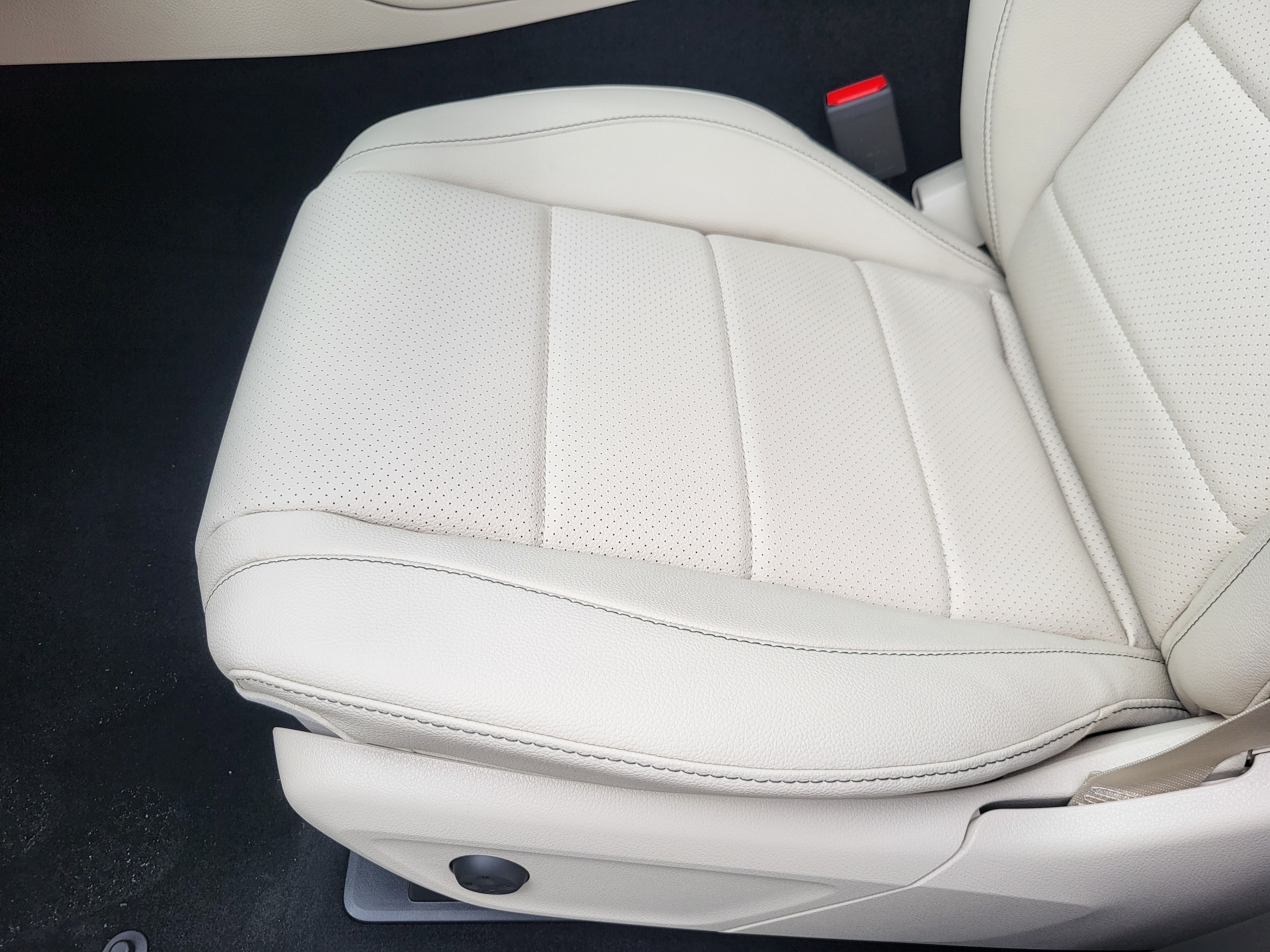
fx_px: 954
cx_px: 635
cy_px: 476
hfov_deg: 67.3
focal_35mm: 26
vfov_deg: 53.1
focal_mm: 5.4
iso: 40
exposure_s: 1/545
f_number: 1.8
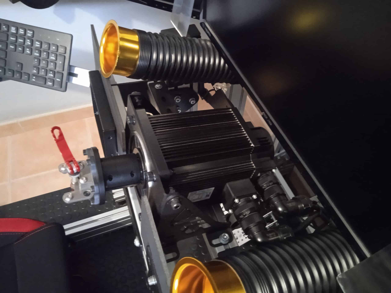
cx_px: 196
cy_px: 146
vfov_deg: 49.7
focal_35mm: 28
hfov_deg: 63.4
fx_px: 316
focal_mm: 3.43
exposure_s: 1/14.3
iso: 3593
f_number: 2.2
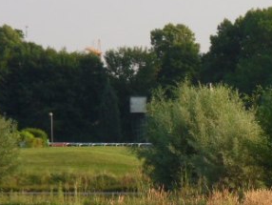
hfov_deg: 4.6
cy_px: 304
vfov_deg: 3.5
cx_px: 436
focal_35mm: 428
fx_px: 3366
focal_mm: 22.8
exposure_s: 1/180
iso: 80
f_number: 5.8
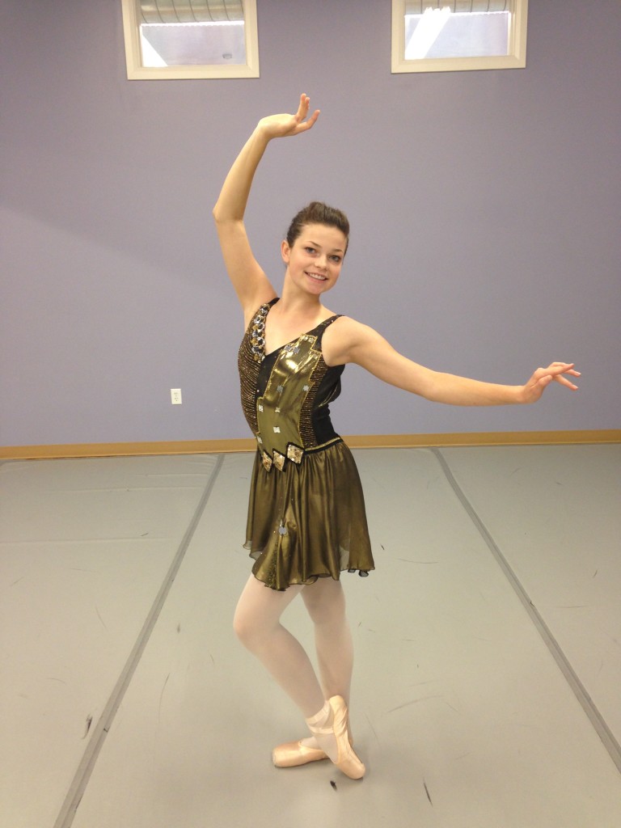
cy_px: 414
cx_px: 310
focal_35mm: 33
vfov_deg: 55.4
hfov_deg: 42.9
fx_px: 789
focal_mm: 4.13
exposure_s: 1/20
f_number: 2.4
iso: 80
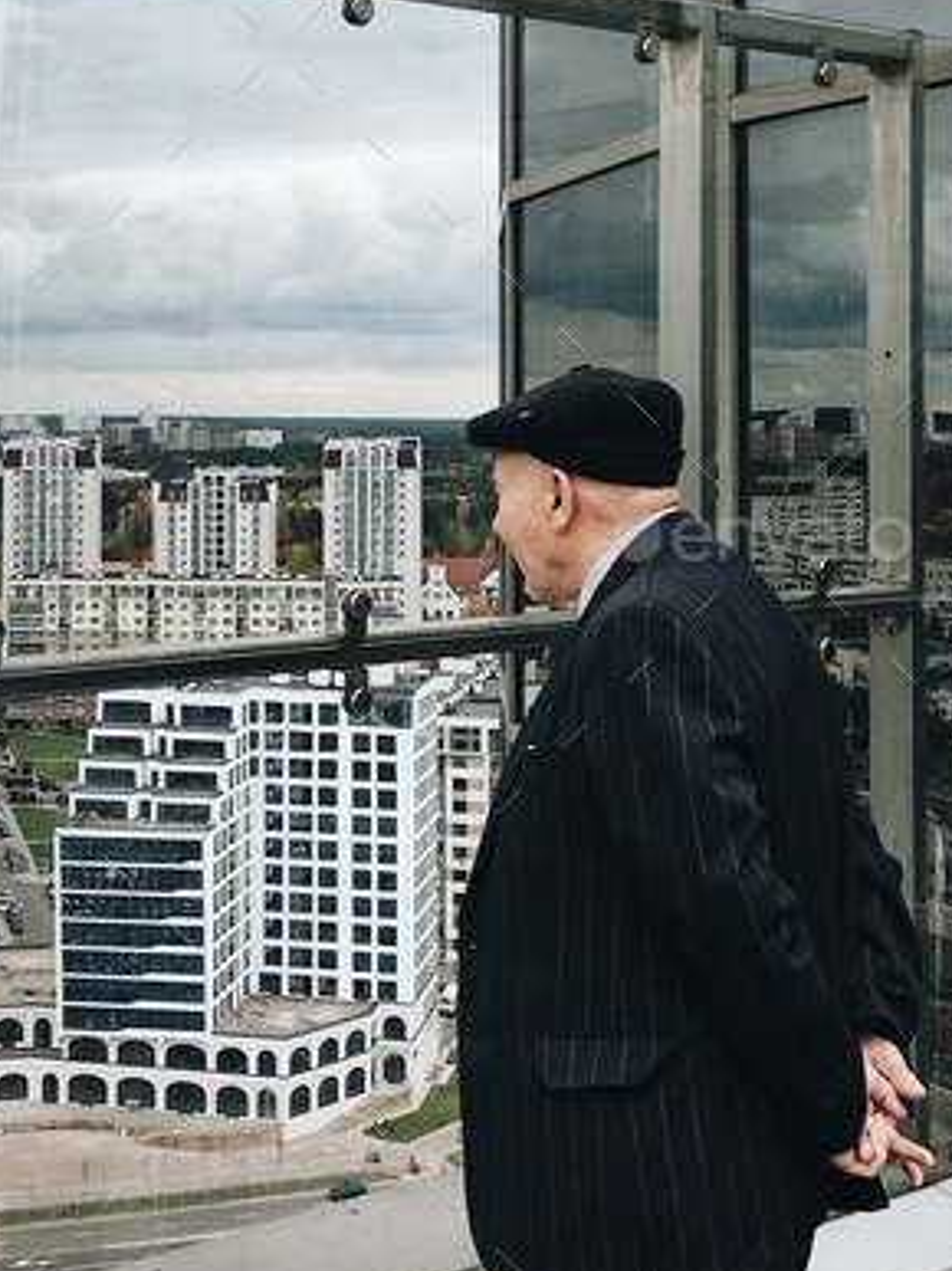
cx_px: 263
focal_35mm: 59
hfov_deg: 24.6
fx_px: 2165
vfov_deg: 32.2
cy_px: 353
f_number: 2.2
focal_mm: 4.15
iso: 25
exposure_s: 1/499
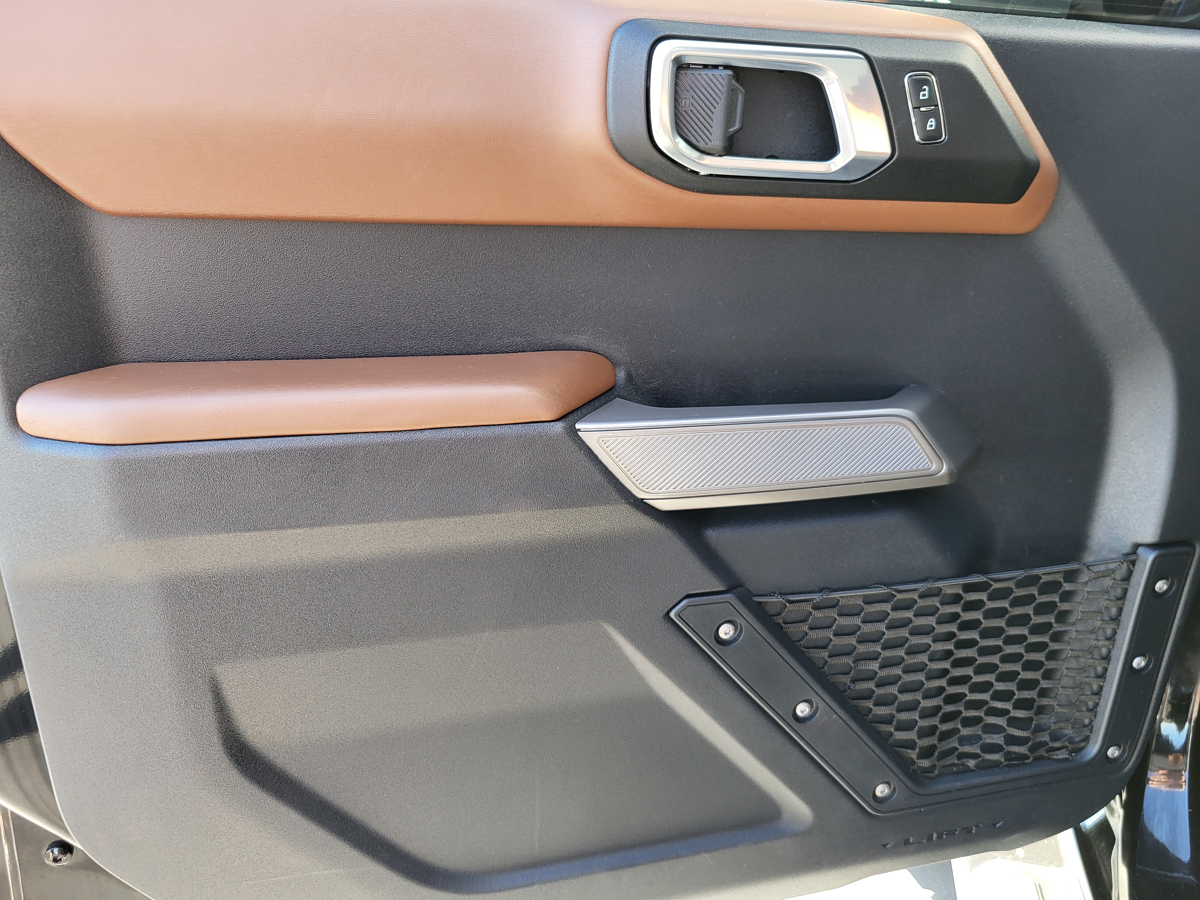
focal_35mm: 26
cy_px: 450
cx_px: 600
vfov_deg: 53.1
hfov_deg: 67.3
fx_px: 901
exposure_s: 1/120
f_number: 1.8
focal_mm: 5.4
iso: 160
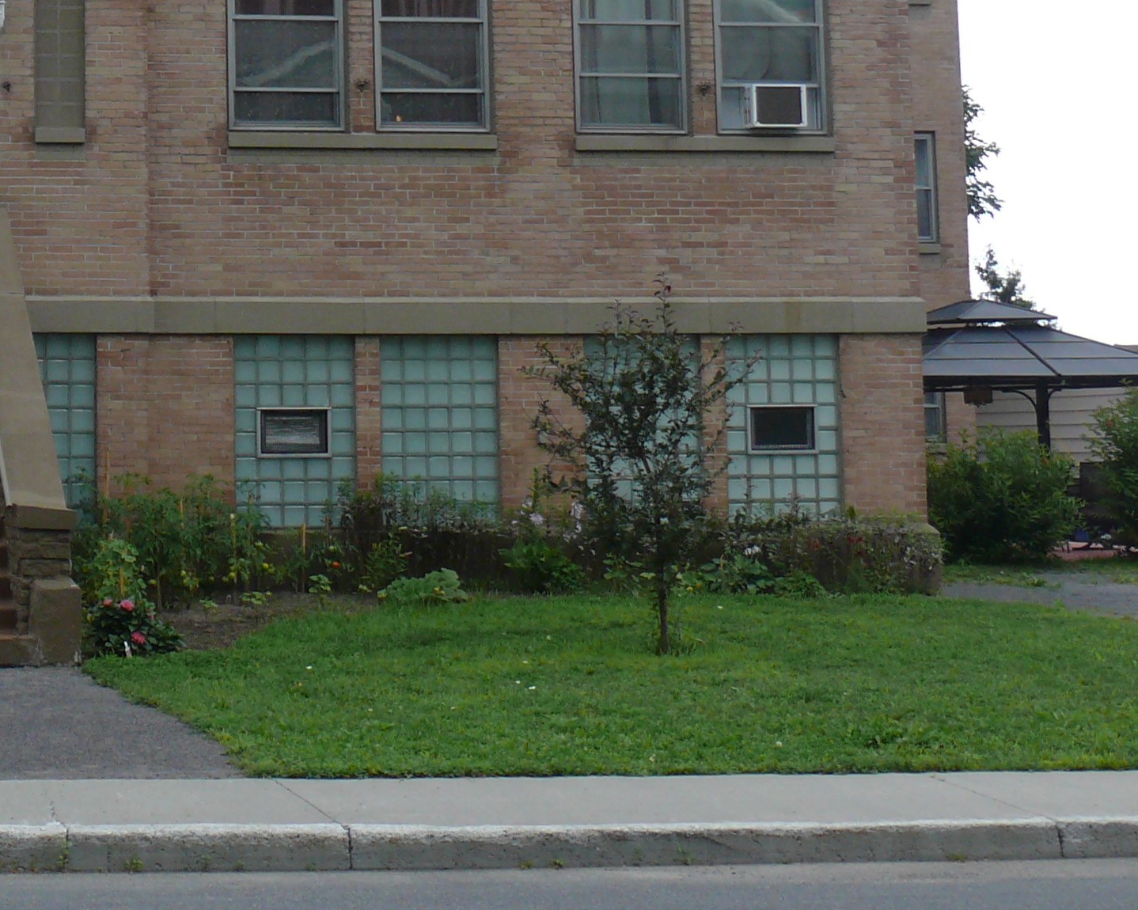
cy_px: -86
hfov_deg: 19.9
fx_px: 3098
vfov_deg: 16.2
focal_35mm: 92
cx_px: -125
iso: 100
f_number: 4
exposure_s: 1/160
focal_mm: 8
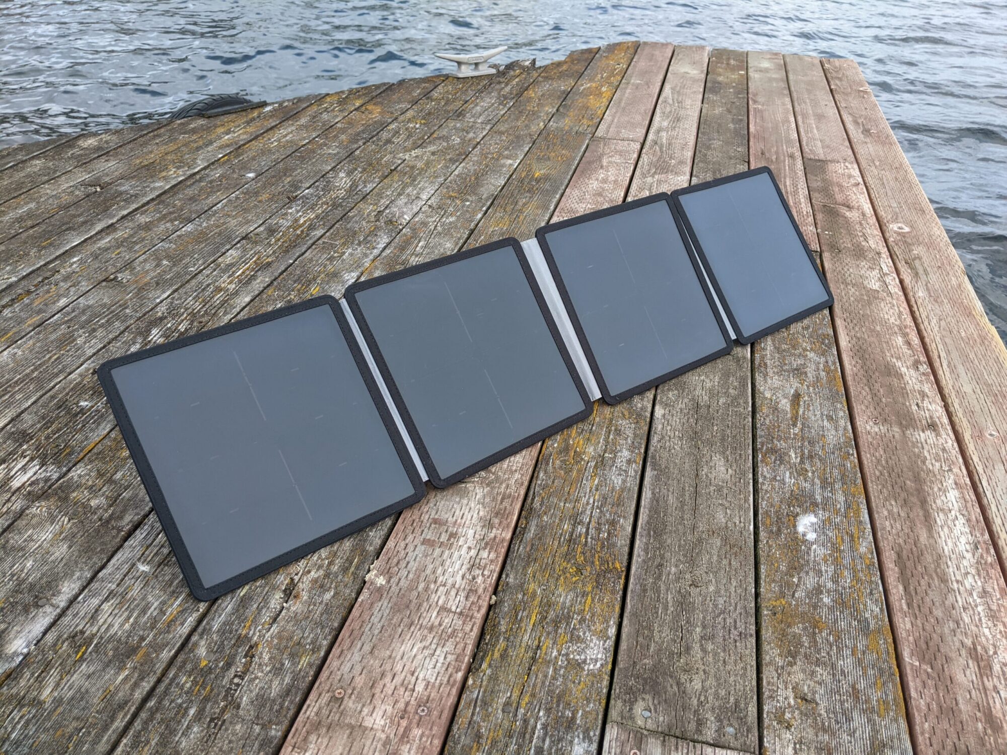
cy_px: 378
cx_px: 504
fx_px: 785
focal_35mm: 27
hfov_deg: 65.3
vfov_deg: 51.4
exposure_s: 1/668
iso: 47
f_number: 1.8
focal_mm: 4.44
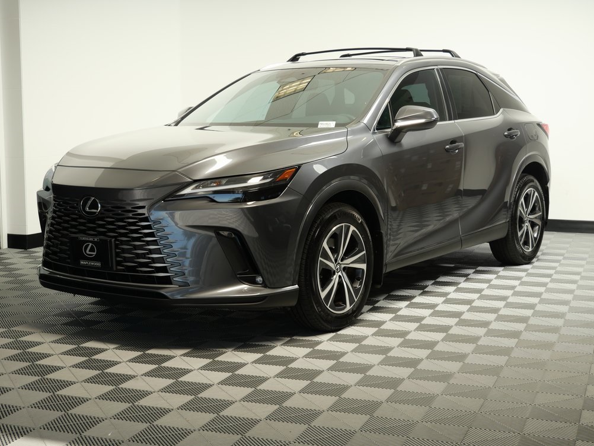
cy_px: 222
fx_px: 807
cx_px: 294
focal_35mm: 47
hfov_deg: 40.4
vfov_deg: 30.9
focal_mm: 23
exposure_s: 1/250
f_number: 4.5
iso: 250
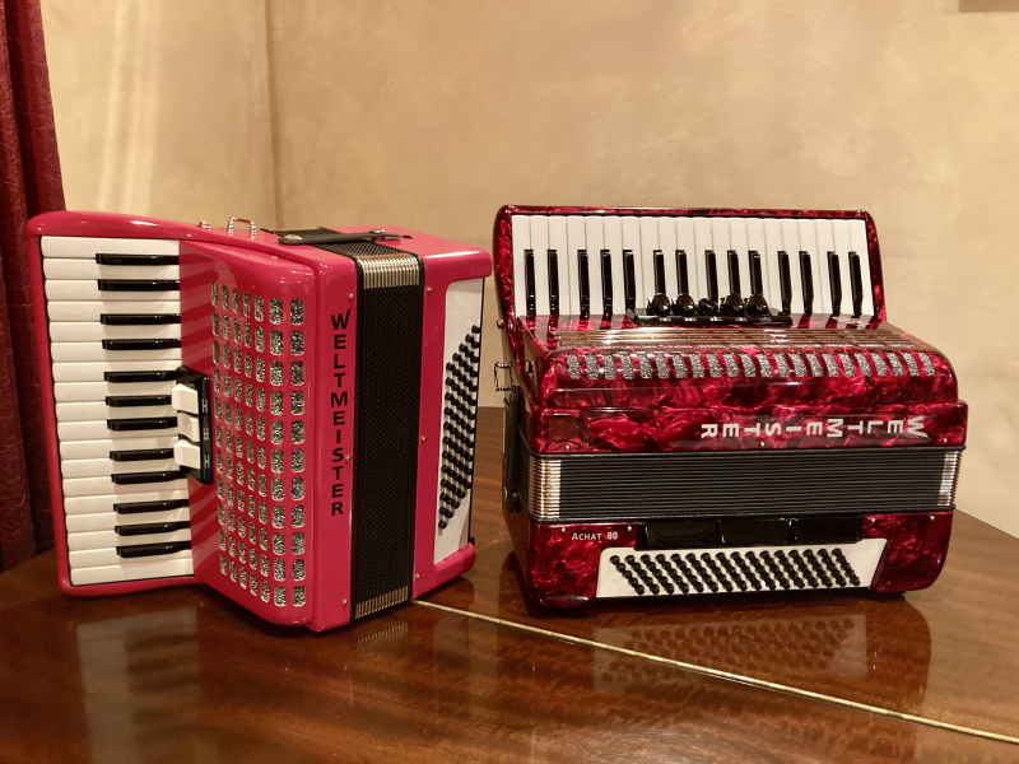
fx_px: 824
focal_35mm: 28
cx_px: 510
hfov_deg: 63.4
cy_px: 382
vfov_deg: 49.7
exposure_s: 1/25
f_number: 1.8
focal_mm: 3.99
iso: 500
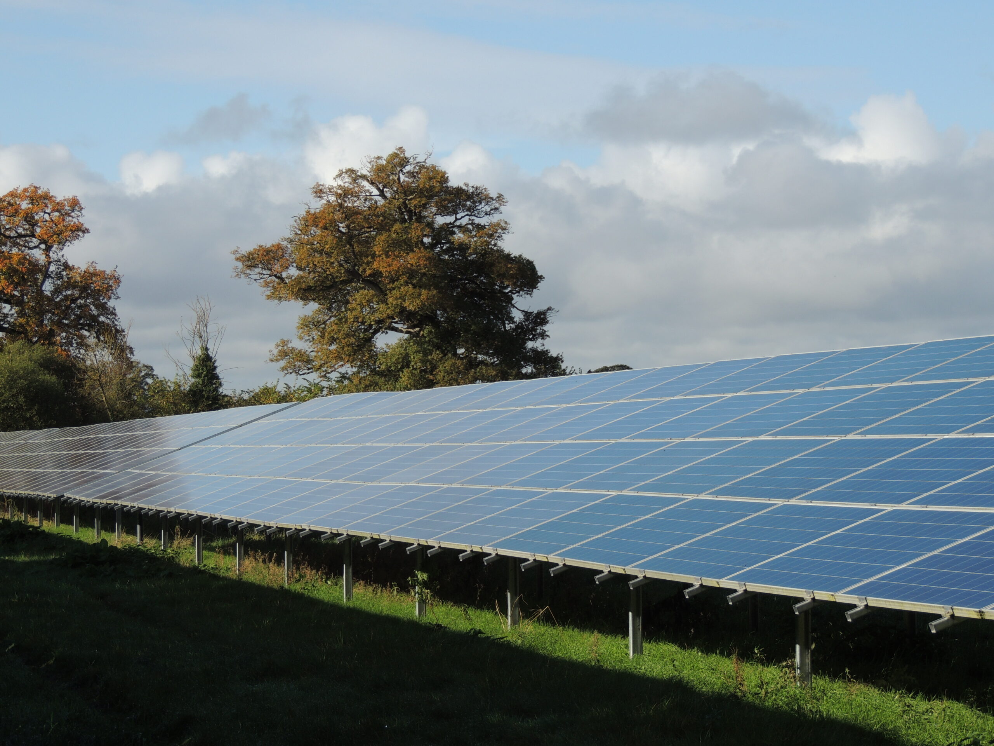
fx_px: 3015
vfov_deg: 14.1
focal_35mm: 105
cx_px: 497
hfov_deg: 18.7
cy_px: 373
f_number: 4.2
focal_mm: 18.7
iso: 100
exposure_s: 1/800
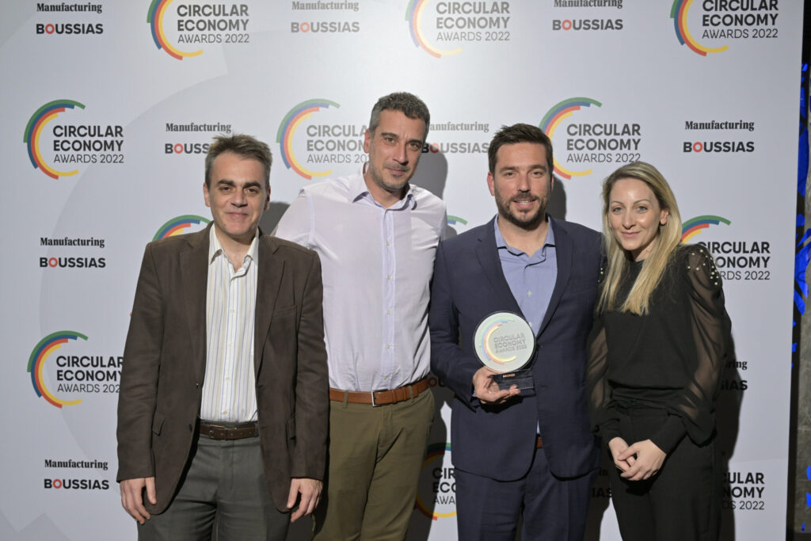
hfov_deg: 46.4
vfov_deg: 31.9
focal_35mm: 42
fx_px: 946
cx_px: 406
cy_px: 270
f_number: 4
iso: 800
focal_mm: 42
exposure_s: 1/125
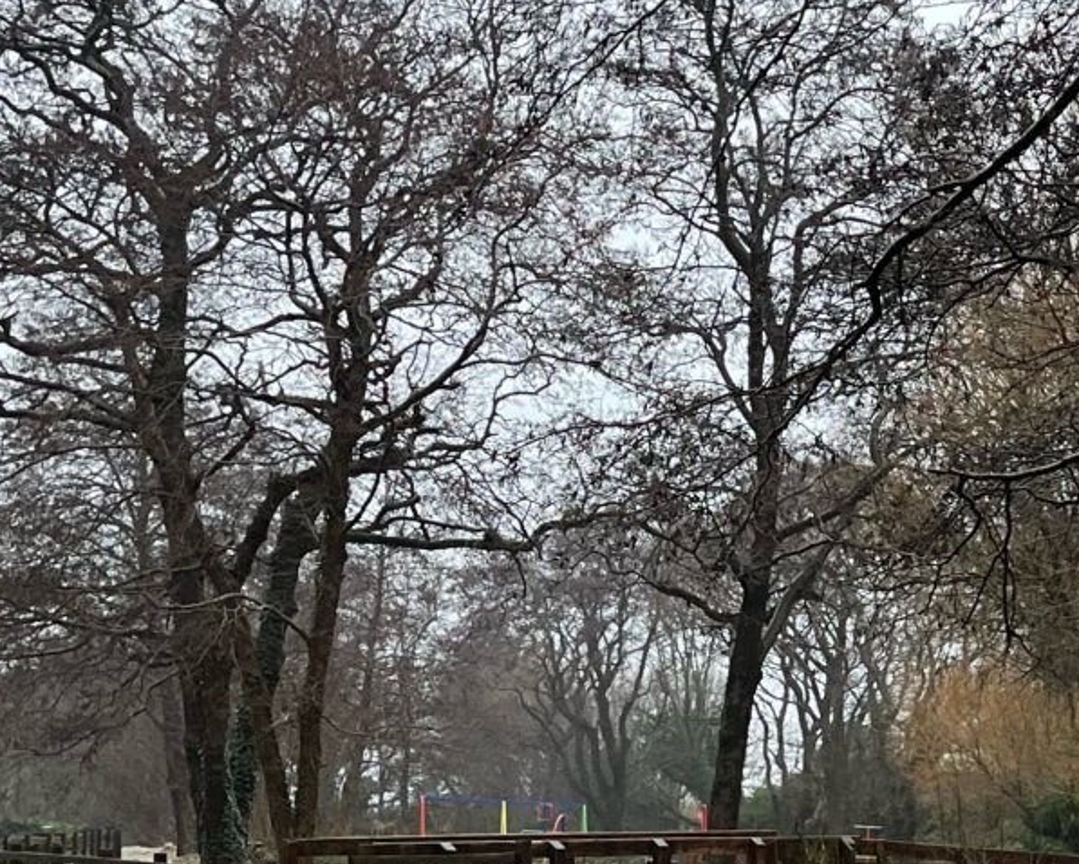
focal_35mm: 87
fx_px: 2779
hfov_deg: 21.1
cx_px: 1135
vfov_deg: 16.7
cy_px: 1106
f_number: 1.6
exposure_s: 1/120
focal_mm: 5.1
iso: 125
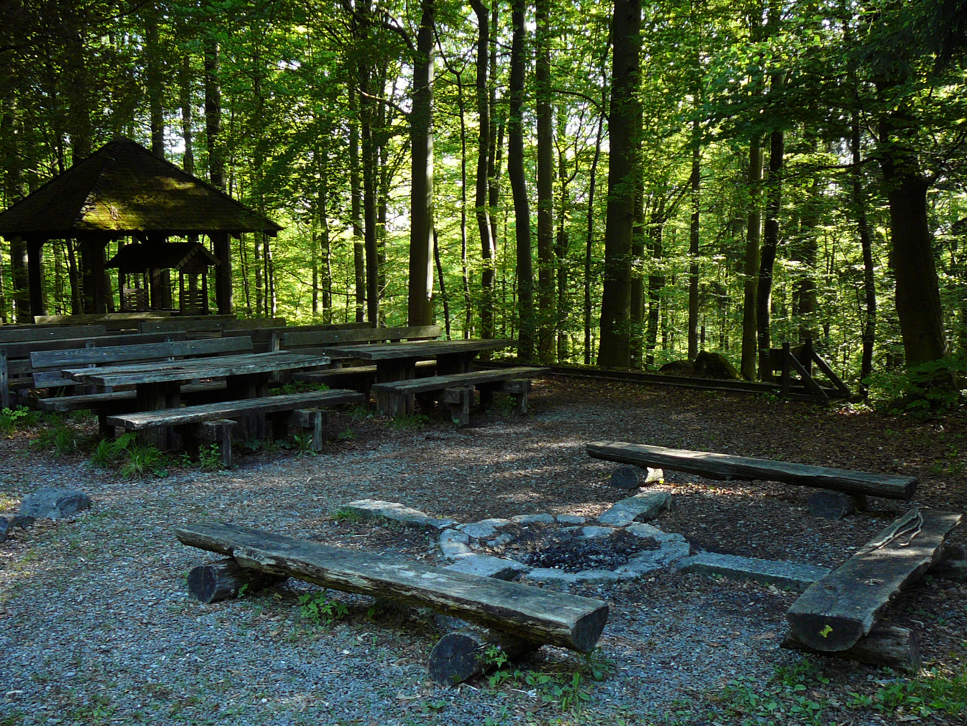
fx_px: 978
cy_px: 363
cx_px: 484
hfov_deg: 52.6
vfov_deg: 40.7
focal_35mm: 35
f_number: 2.8
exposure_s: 1/40
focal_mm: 5.2
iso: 80
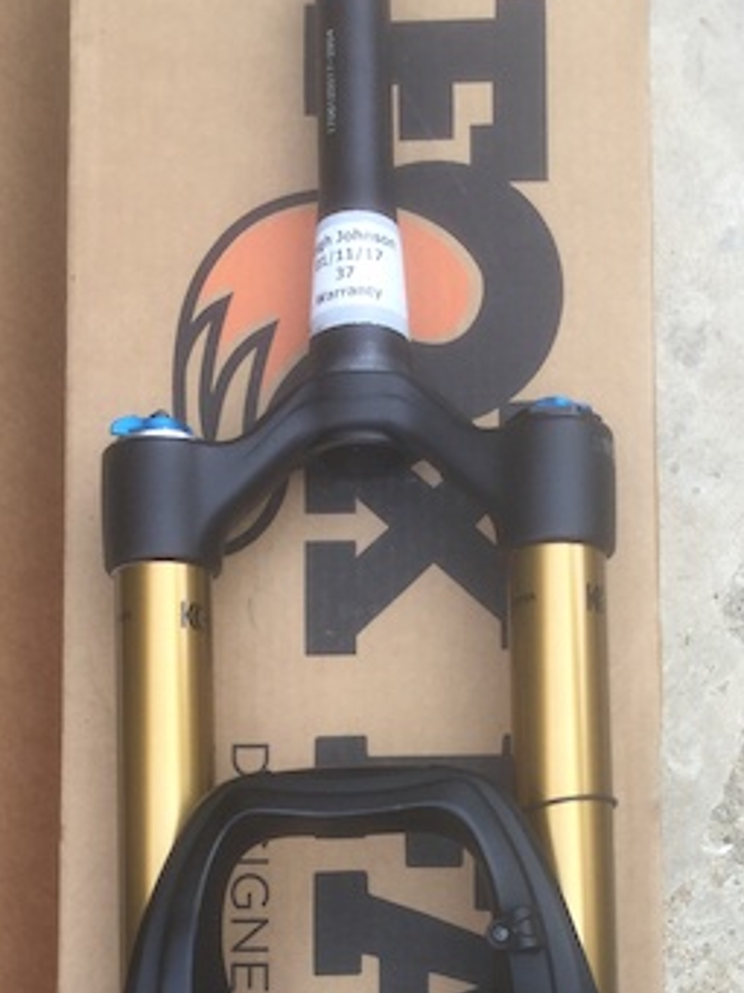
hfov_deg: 20.1
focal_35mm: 73
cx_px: 455
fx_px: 2092
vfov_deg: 25.6
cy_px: 949
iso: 25
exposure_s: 1/115
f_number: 2.4
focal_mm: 3.3
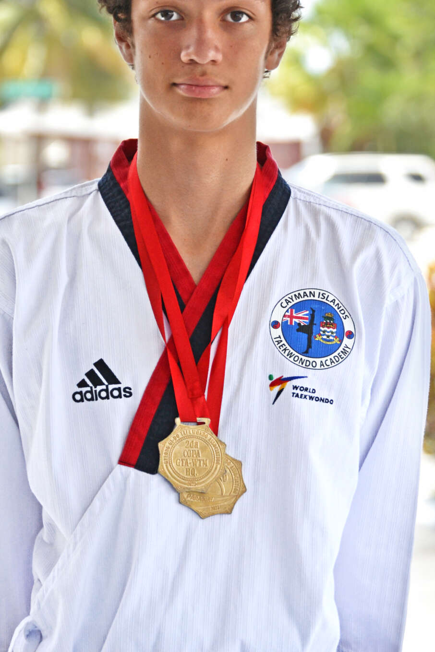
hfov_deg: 6.4
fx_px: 3892
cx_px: 193
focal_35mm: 215
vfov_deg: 9.6
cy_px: 330
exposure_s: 1/640
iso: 400
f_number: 4.5
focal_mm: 95
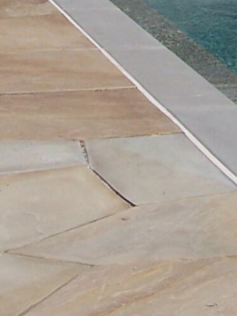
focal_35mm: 196
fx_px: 1789
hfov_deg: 7.5
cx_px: 229
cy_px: -192
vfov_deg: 9.7
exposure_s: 1/750
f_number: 5.6
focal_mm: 6.3
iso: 80
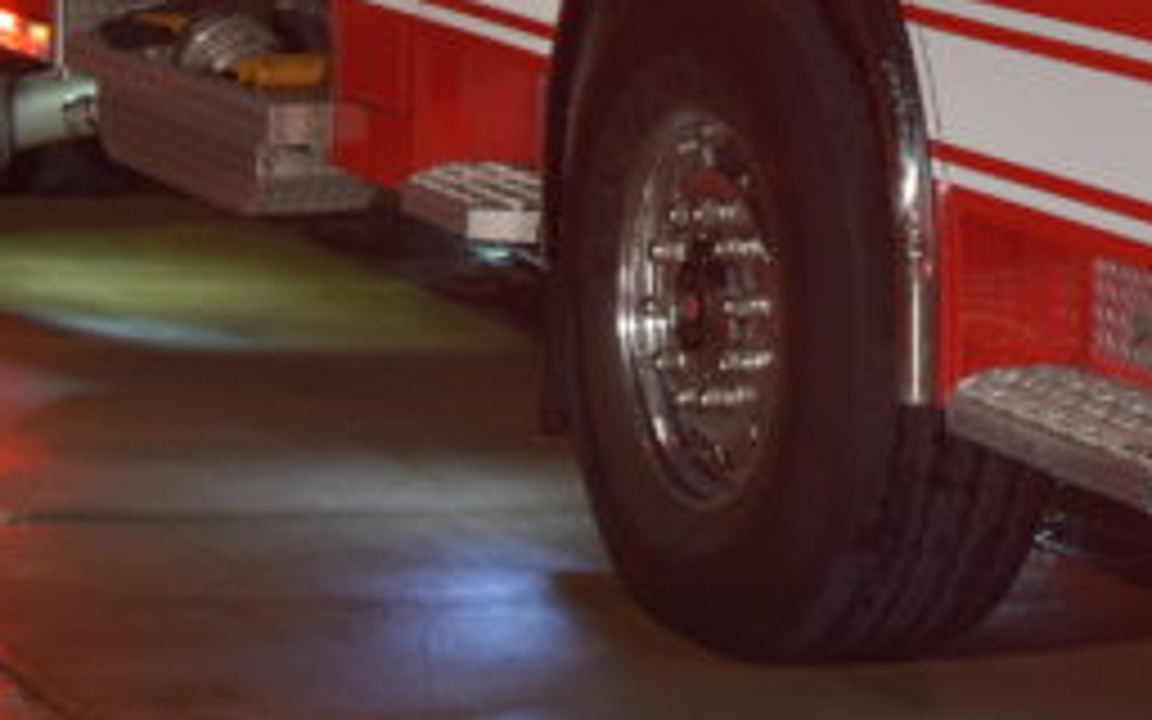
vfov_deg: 8.3
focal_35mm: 155
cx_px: 1318
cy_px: -392
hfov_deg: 13.2
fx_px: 4866
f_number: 4
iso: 400
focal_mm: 38
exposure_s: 1/25
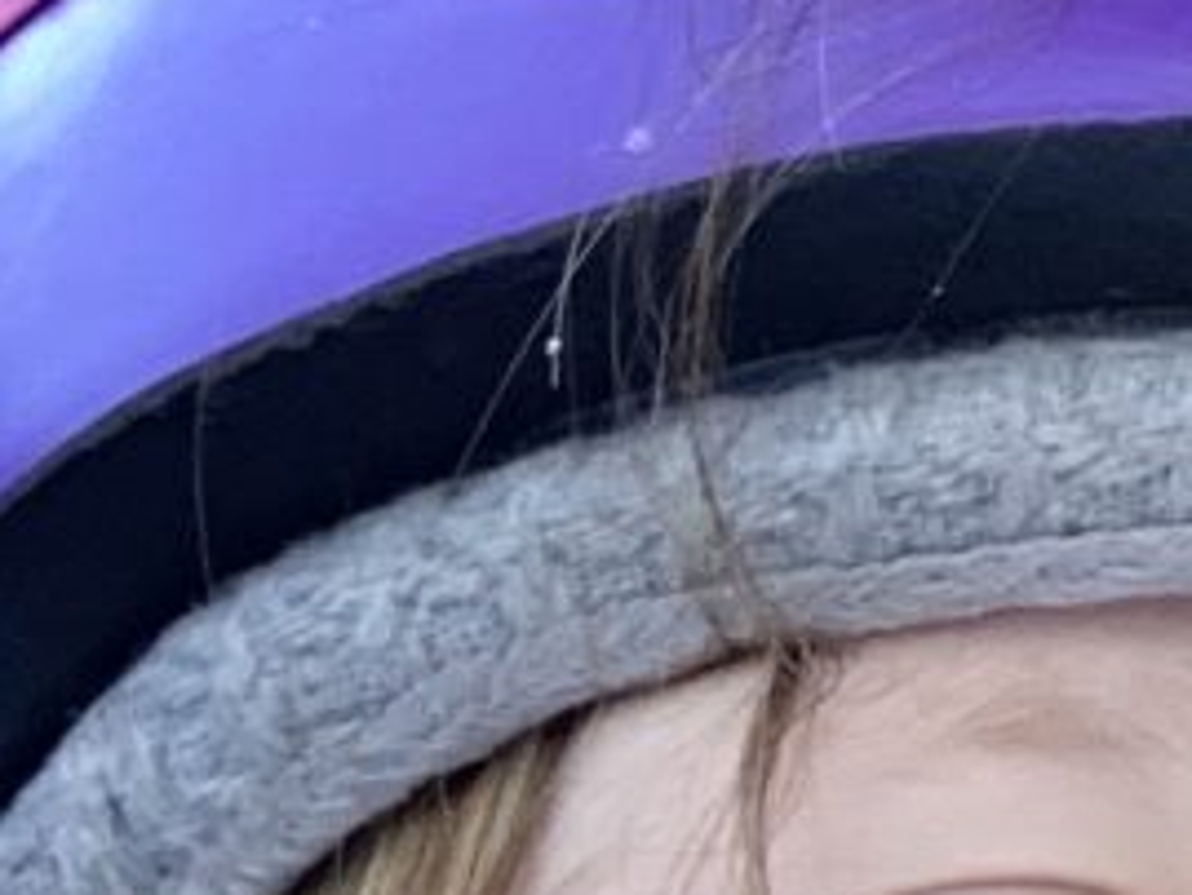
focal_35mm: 183
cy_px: -456
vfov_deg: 8.0
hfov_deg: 9.5
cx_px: 2902
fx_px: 6304
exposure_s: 1/116
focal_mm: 2.87
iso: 80
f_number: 2.2
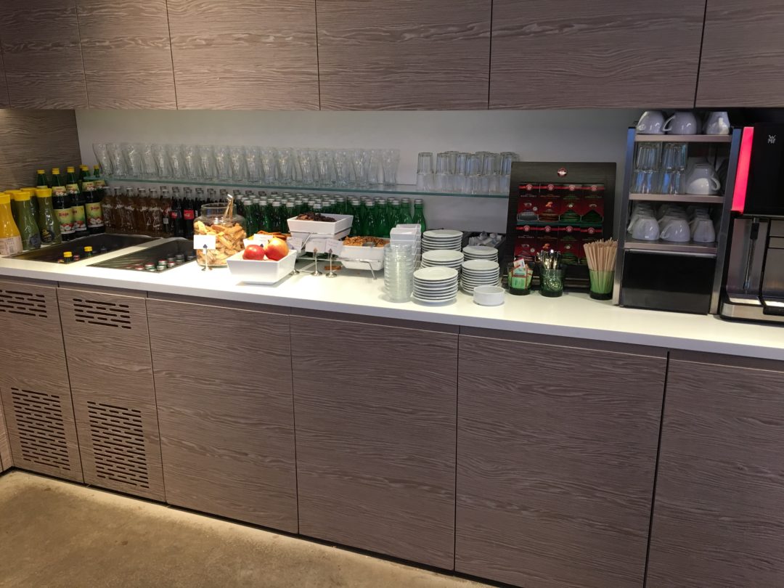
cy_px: 294
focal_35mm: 29
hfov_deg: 61.7
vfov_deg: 48.2
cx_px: 392
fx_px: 657
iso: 40
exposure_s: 1/33
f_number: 2.2
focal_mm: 4.15
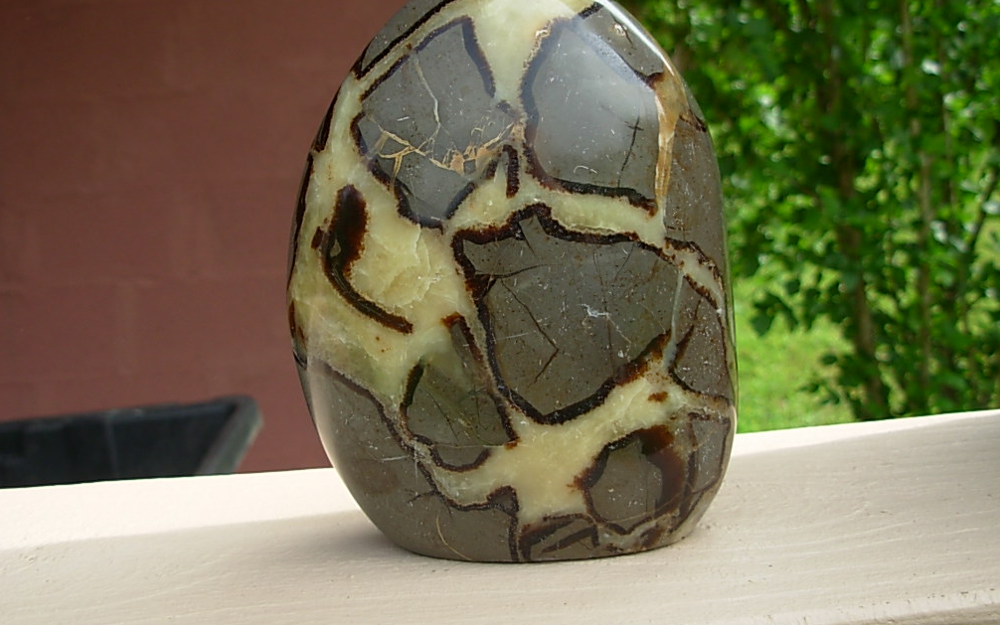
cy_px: 296
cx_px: 497
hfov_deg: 48.2
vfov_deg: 31.3
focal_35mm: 41
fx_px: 1118
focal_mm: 6.3
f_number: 2.9
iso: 50
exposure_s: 1/470
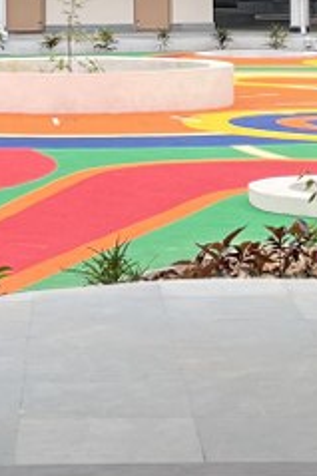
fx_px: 1918
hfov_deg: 9.4
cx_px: 90
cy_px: -108
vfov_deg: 13.7
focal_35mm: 145
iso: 50
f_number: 1.6
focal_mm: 5.1
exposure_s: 1/583
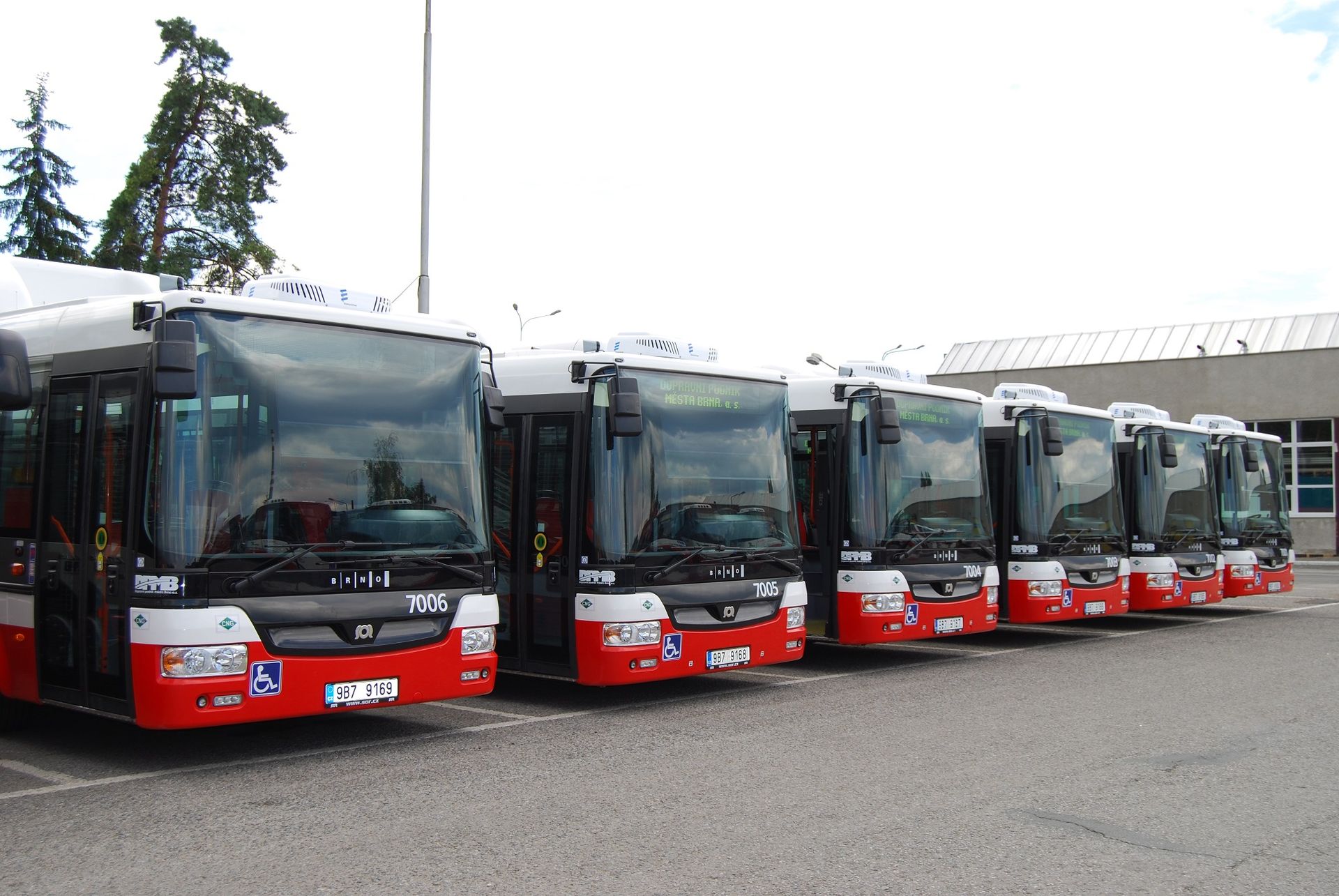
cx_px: 670
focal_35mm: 39
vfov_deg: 34.3
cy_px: 448
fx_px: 1452
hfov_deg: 49.5
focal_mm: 26
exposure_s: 1/200
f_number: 6.3
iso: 100
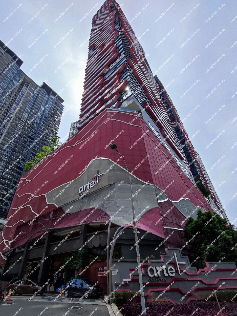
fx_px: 146
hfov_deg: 78.1
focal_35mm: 16
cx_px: 118
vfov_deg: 94.5
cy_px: 158
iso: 50
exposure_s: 1/552
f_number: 2.2
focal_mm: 1.65
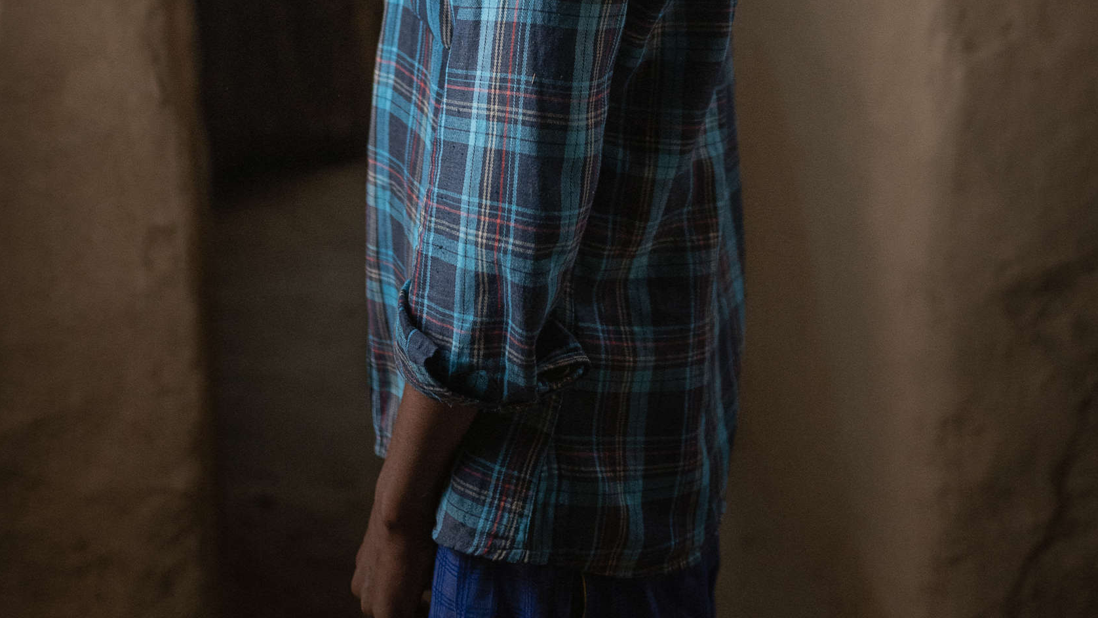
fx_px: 2067
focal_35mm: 71
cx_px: 535
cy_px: -200
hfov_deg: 29.7
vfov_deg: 16.1
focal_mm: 42
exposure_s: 1/1600
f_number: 2.8
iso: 2500
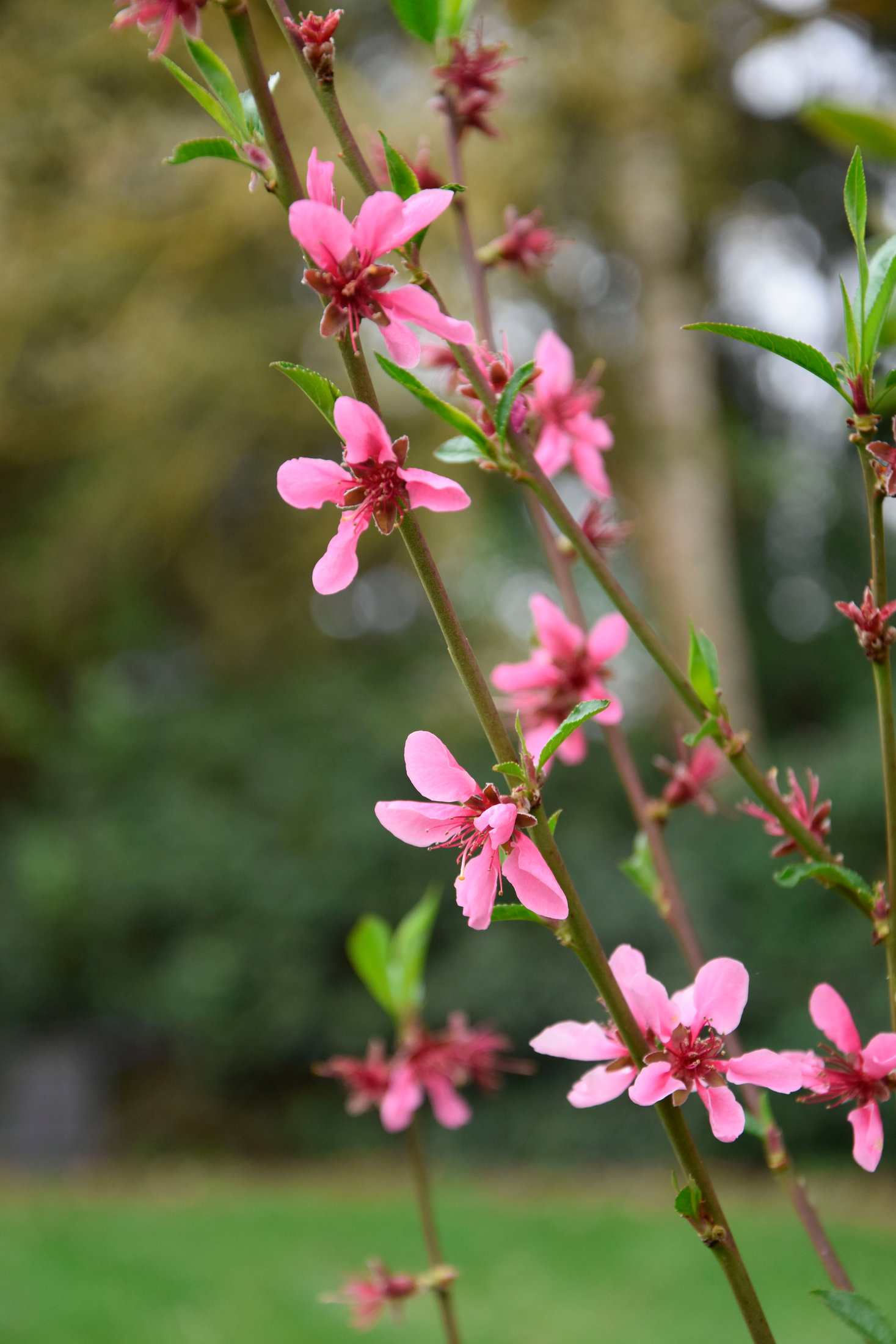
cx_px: 448
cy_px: 672
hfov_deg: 13.0
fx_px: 3919
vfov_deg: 19.5
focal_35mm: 105
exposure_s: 1/250
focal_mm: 70
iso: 500
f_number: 5.3
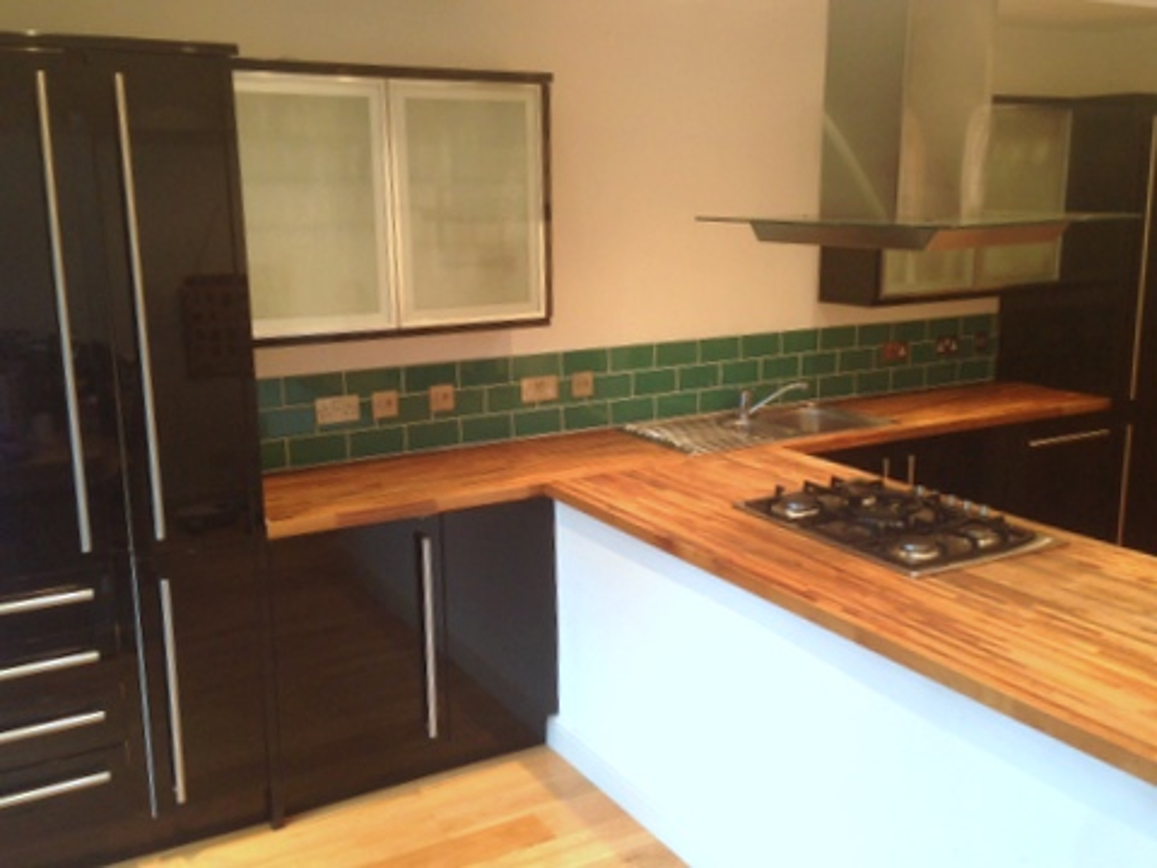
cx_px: 578
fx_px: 1103
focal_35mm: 33
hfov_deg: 55.4
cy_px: 434
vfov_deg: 42.9
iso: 80
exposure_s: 1/20
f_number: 2.4
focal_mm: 4.12
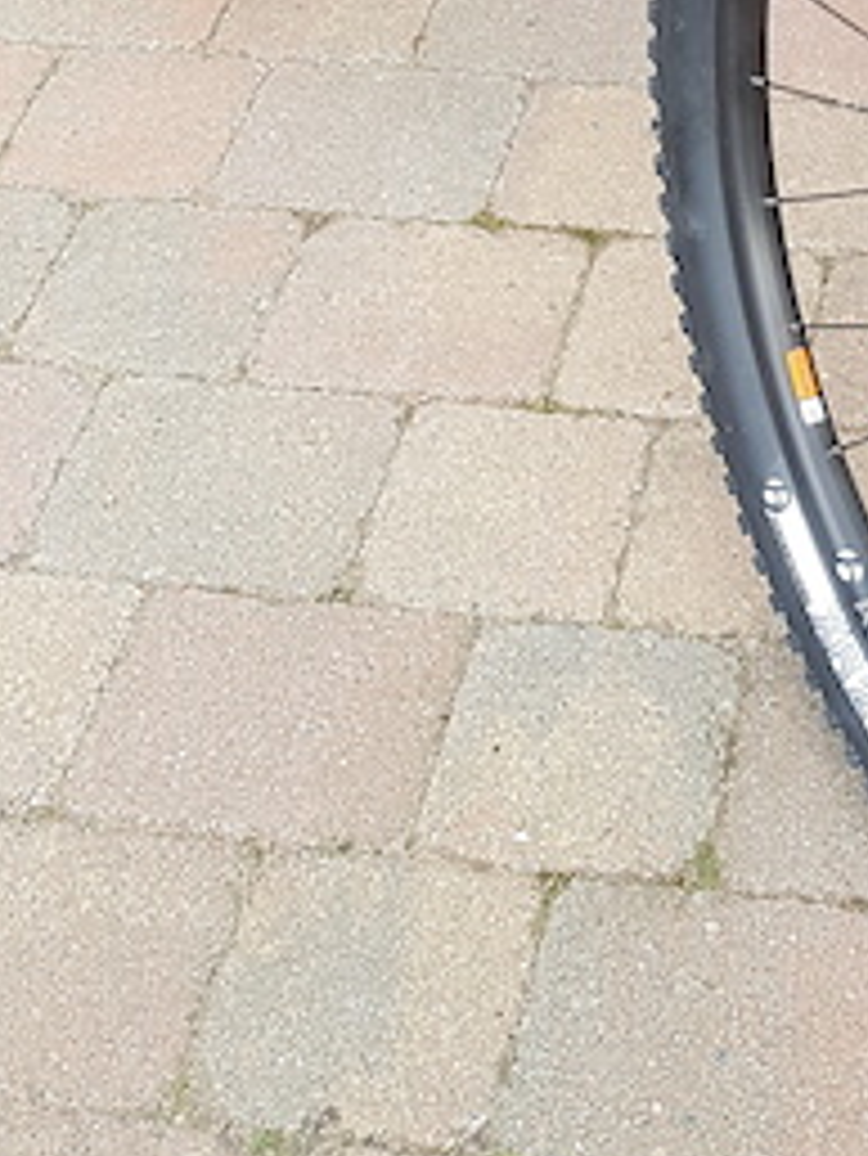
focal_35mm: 81
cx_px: 855
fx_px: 2706
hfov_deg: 17.8
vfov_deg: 21.5
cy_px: -400
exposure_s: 1/127
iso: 50
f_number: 1.7
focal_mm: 4.2
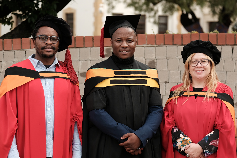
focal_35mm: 148
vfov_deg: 9.3
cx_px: 120
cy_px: 87
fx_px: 974
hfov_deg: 13.9
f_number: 3.9
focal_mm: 86
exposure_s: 1/250
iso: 200
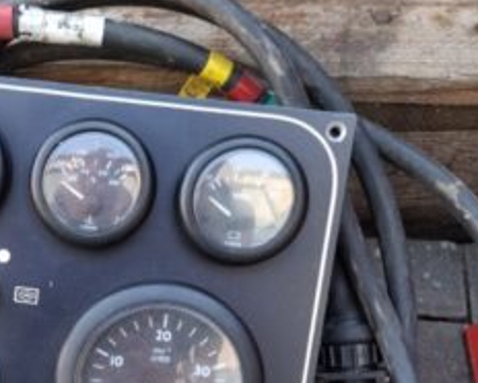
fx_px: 821
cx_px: 45
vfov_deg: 25.2
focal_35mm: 58
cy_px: 367
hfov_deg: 30.9
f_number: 1.8
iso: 160
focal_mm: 5.54
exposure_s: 1/100
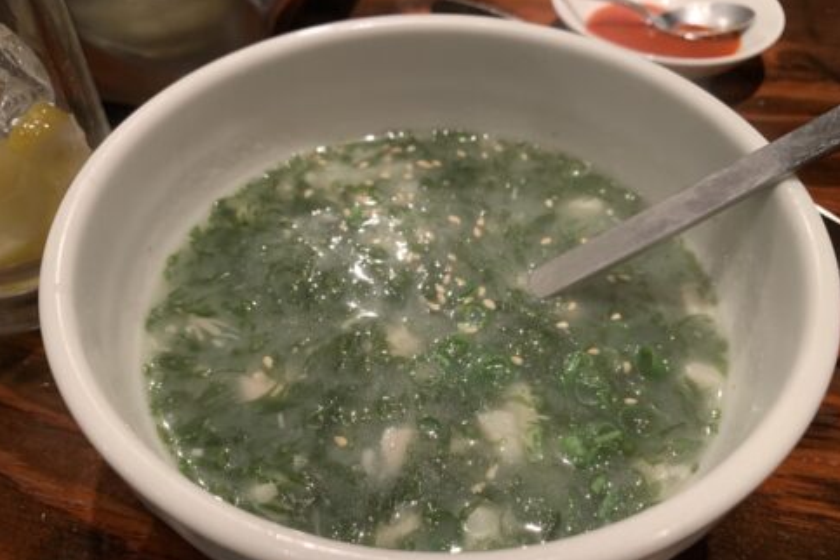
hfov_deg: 65.5
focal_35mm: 28
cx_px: 419
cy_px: 319
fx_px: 653
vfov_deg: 46.3
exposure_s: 1/50
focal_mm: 4.25
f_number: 1.8
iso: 160
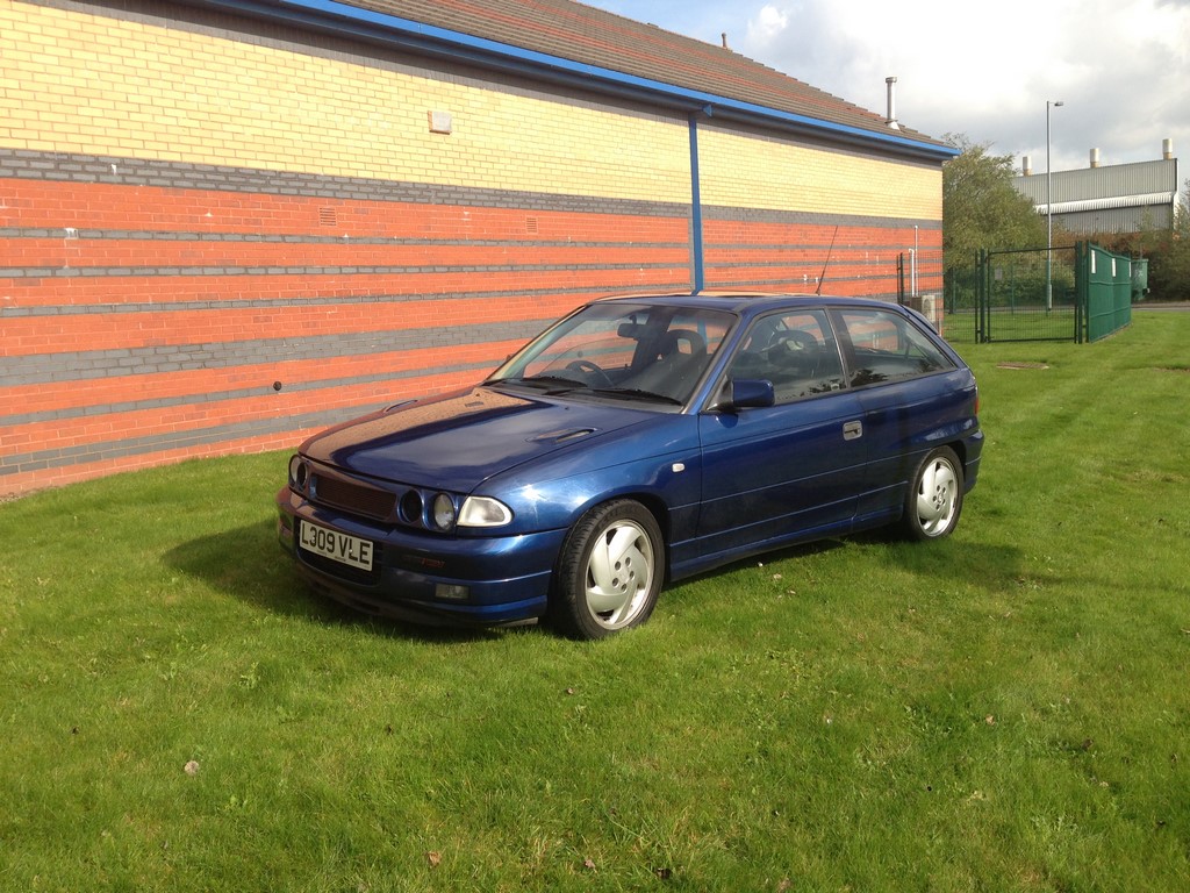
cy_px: 446
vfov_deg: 42.9
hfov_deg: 55.4
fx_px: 1134
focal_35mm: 33
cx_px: 595
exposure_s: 1/834
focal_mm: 4.12
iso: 50
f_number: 2.4
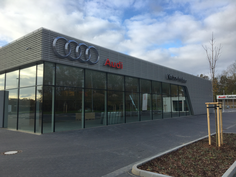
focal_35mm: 29
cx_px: 118
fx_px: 198
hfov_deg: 61.7
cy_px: 88
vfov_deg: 48.2
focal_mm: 4.15
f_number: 2.2
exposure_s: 1/754
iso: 25
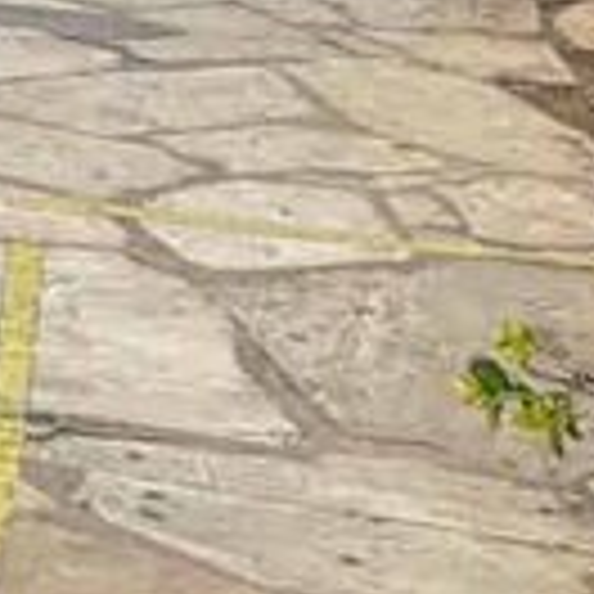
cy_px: -594
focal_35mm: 144
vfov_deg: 11.0
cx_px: -1318
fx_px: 2796
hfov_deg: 9.1
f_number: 1.8
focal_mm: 6.8
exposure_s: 1/228
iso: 64
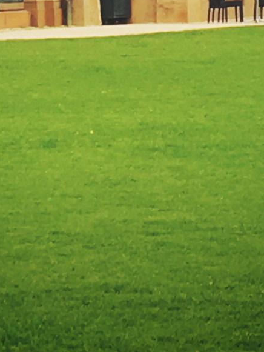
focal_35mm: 243
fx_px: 2470
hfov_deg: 6.1
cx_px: 117
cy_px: -247
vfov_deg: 7.9
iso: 25
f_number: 2.2
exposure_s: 1/100
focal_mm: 4.15
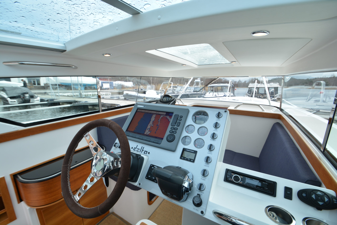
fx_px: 140
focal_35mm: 15
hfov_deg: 100.4
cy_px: 112
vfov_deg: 77.3
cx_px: 168
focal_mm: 10
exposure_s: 1/200
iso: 200
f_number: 7.1
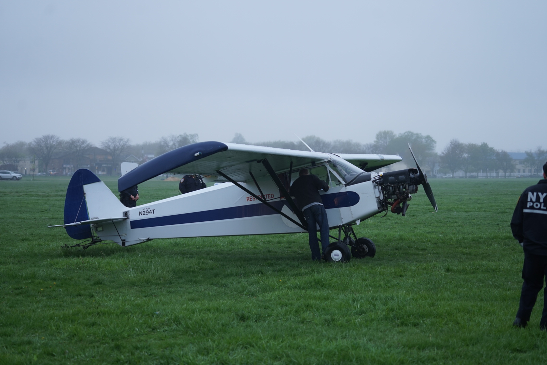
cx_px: 274
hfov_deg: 23.9
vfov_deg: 16.1
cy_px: 182
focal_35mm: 85
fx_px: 1292
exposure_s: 1/160
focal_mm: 85
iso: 200
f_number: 4
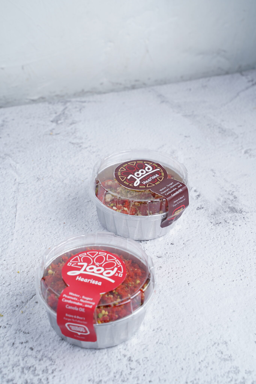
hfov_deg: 23.4
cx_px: 128
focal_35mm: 58
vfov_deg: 34.5
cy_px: 192
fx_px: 619
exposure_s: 1/125
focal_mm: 58
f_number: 9
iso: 125
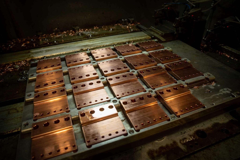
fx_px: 160
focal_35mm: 24
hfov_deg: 73.7
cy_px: 80
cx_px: 120
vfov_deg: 53.1
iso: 640
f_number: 4
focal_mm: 24
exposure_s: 1/125
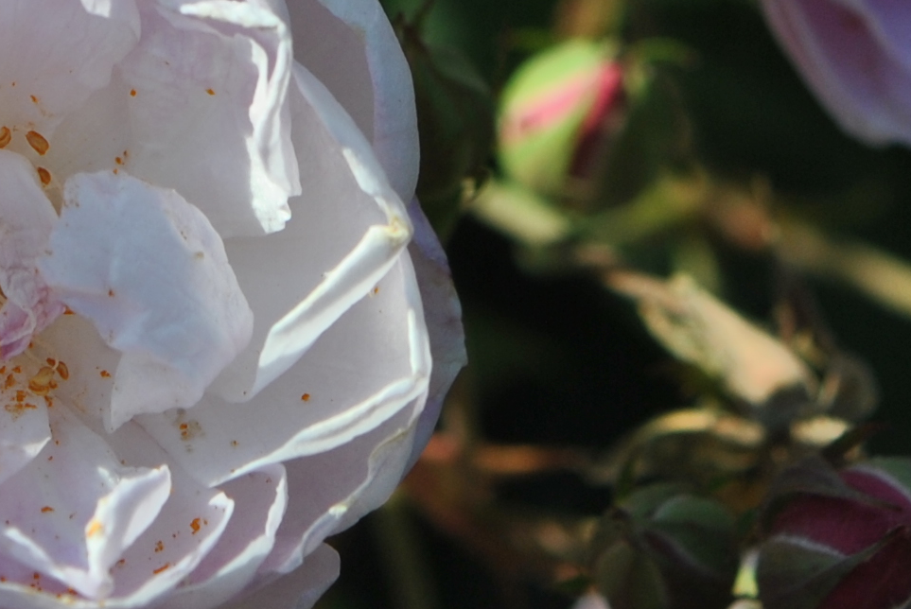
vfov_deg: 3.8
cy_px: -522
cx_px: 137
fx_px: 9169
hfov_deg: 5.7
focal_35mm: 362
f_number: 5.6
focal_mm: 60
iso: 110
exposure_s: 1/500
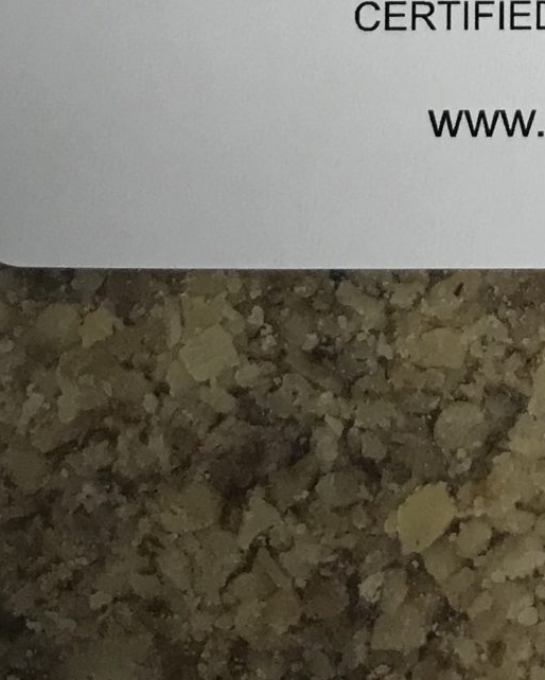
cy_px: -291
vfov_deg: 16.3
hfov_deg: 13.7
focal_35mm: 109
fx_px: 2197
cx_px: 655
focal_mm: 3.99
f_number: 1.8
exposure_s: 1/40
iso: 25
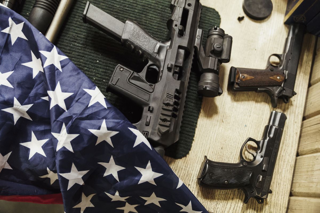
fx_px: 276
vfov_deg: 42.3
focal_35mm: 31
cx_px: 160
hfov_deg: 60.3
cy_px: 106
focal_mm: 31
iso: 8000
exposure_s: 1/125
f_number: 2.8
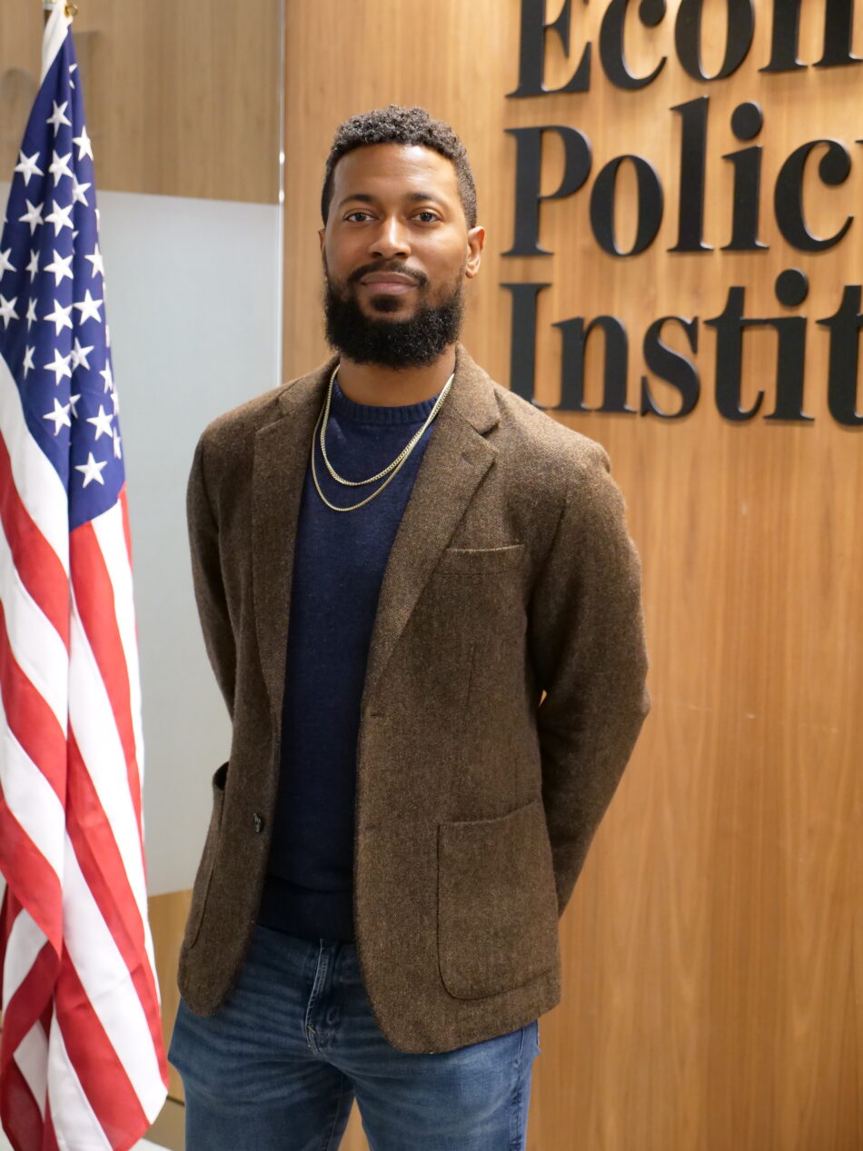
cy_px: 576
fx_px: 2327
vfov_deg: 27.8
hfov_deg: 21.0
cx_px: 432
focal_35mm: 70
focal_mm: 35
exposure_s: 1/80
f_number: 2.8
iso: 2500
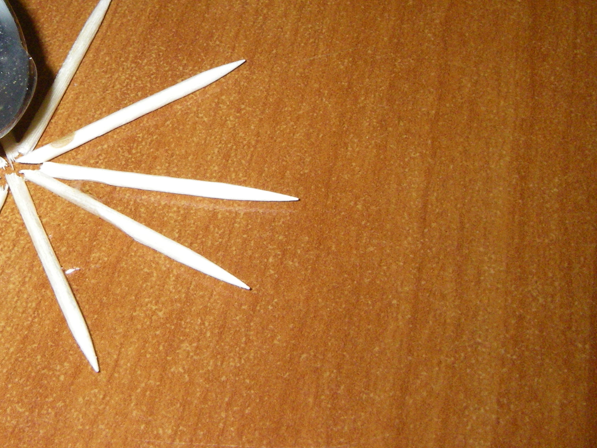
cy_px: 108
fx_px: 1156
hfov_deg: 28.1
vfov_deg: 21.7
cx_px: 90
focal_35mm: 67
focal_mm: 6.3
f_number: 6.6
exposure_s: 1/50
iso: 400
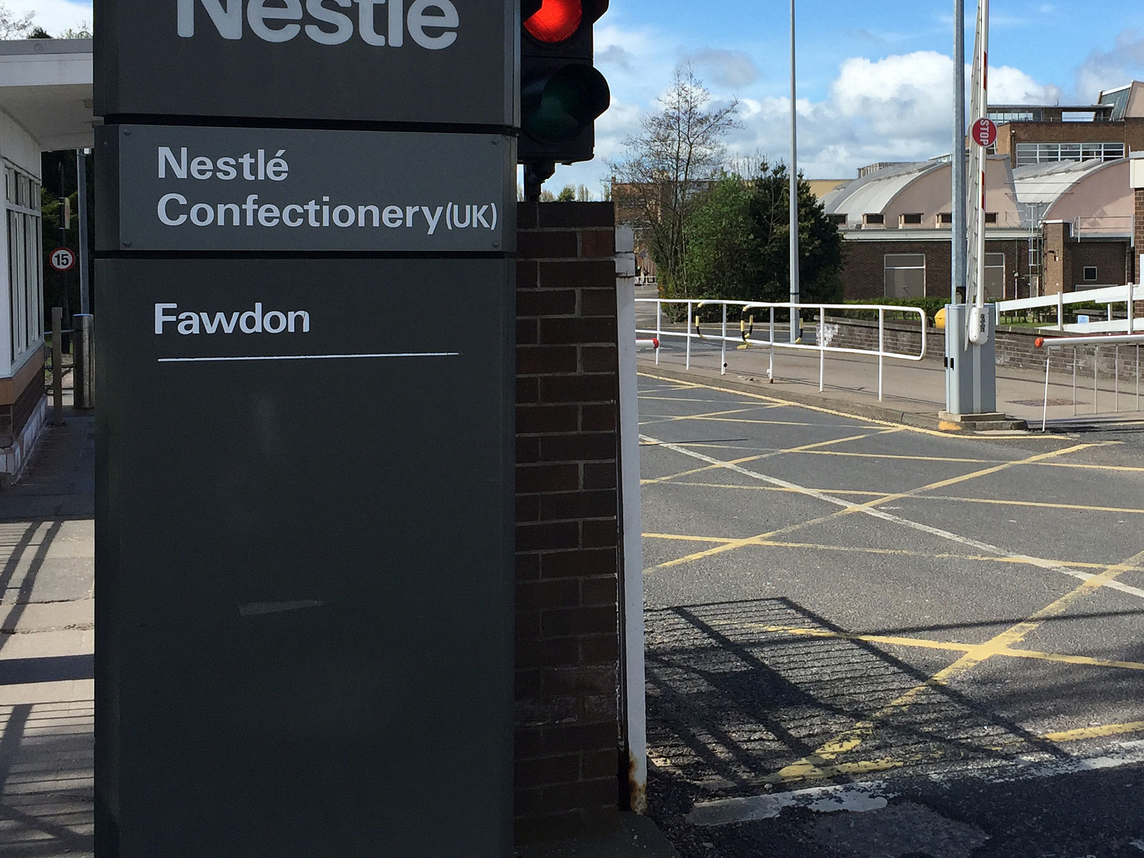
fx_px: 1653
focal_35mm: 50
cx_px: 743
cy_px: 279
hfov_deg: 37.9
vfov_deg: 28.9
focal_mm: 4.15
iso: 32
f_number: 2.2
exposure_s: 1/1721
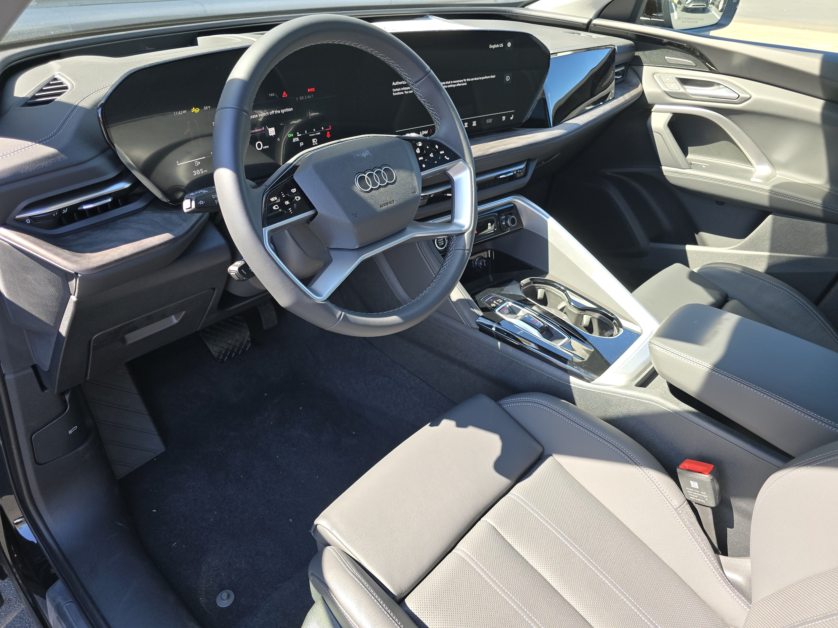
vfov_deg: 58.9
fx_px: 557
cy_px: 314
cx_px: 419
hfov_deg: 73.9
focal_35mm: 23
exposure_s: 1/180
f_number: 1.7
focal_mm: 6.3
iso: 32
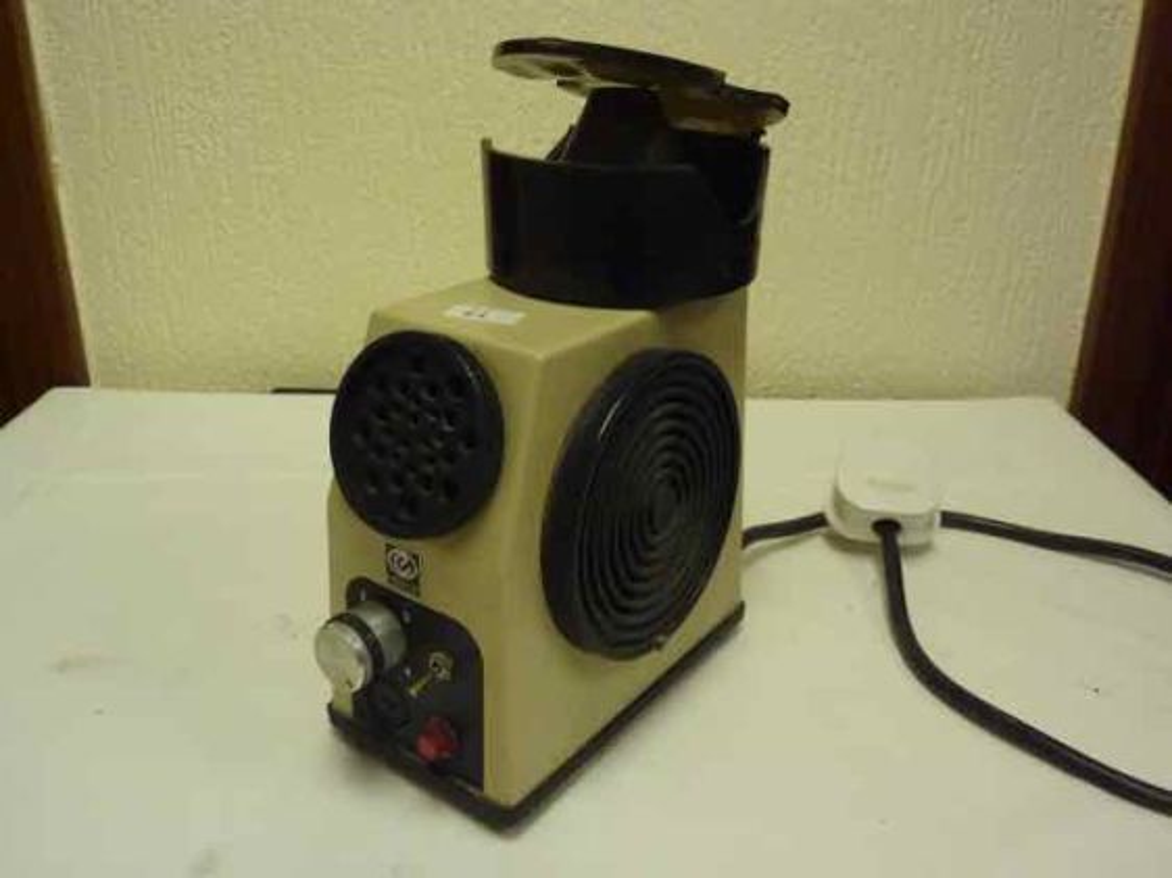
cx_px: 586
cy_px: 439
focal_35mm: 30
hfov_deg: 60.0
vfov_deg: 46.8
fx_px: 1015
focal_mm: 5
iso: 320
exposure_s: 1/30
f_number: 3.4
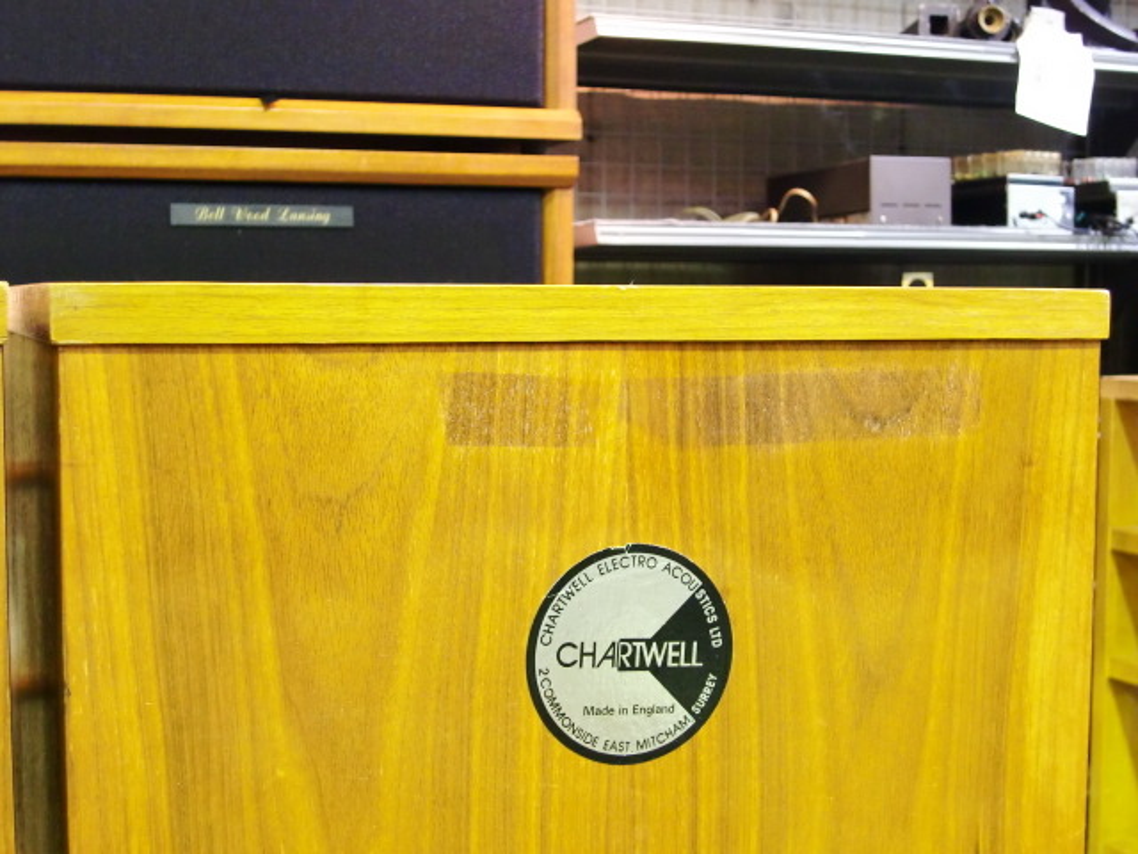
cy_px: 427
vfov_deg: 26.6
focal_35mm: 55
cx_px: 569
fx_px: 1808
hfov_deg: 34.9
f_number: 3.6
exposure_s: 1/8
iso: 400
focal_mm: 9.8
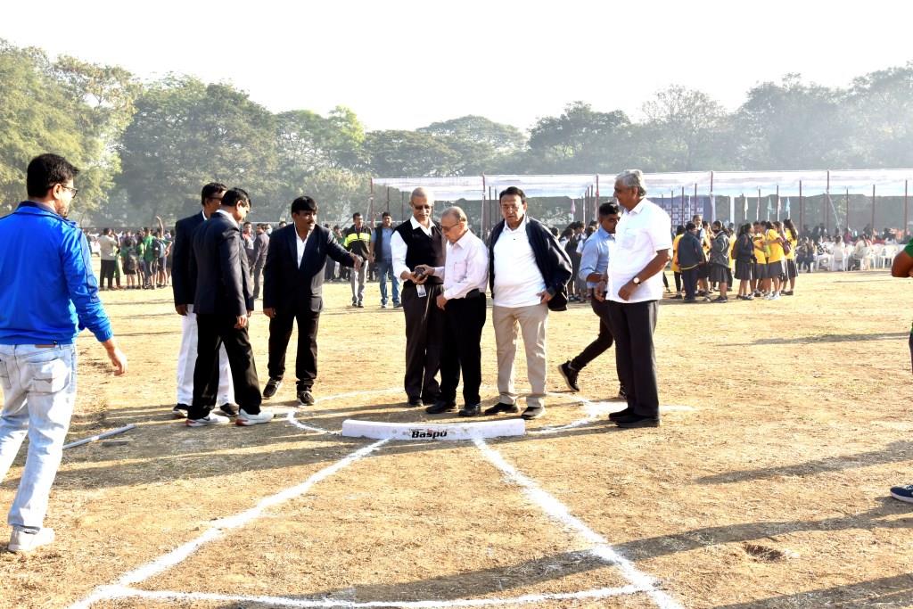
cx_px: 456
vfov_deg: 34.2
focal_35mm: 39
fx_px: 989
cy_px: 304
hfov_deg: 49.5
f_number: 11
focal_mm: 26
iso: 320
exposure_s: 1/200
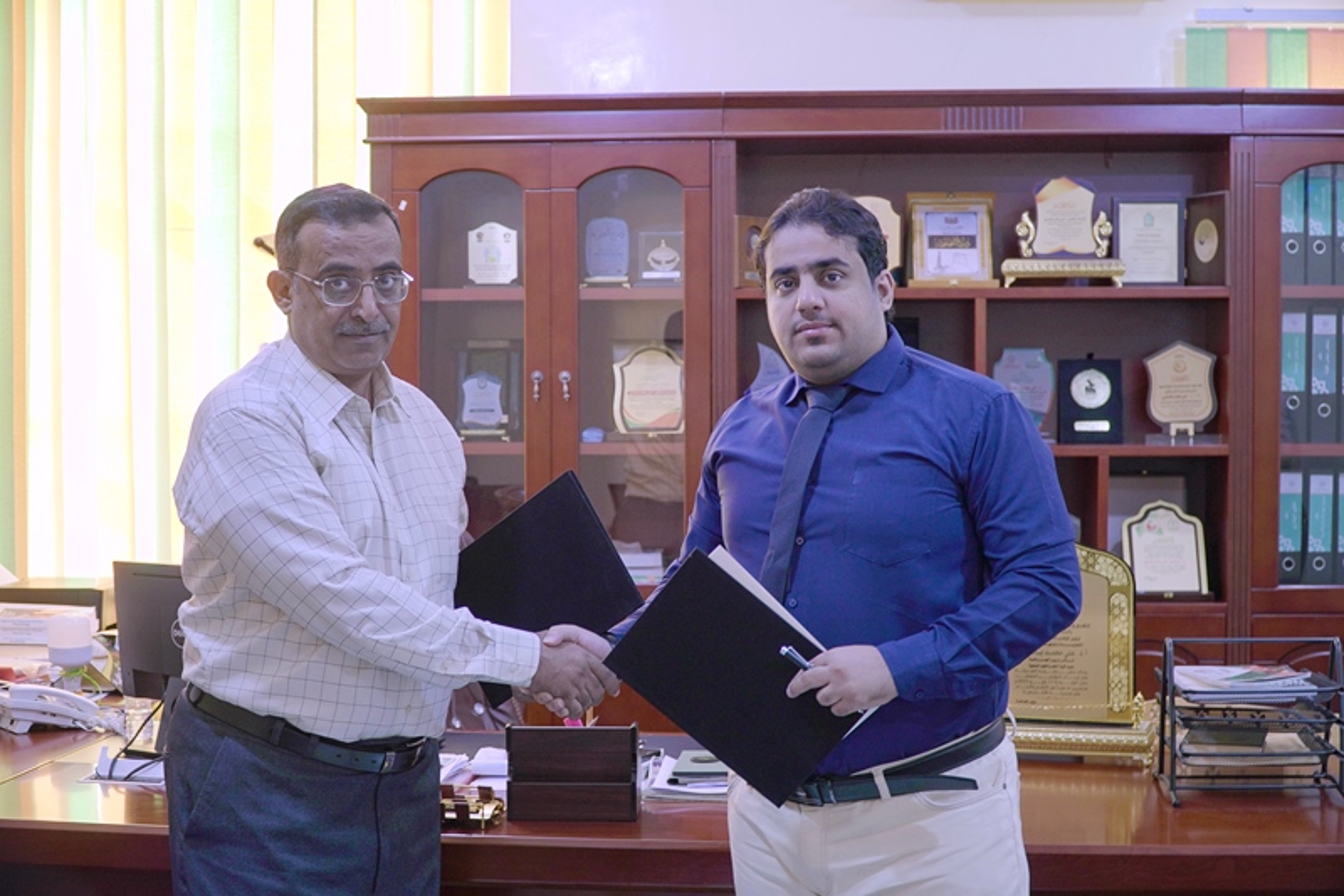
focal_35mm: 51
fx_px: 1903
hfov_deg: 38.9
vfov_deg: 26.5
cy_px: 448
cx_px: 672
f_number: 4
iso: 1250
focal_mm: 34
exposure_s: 1/20
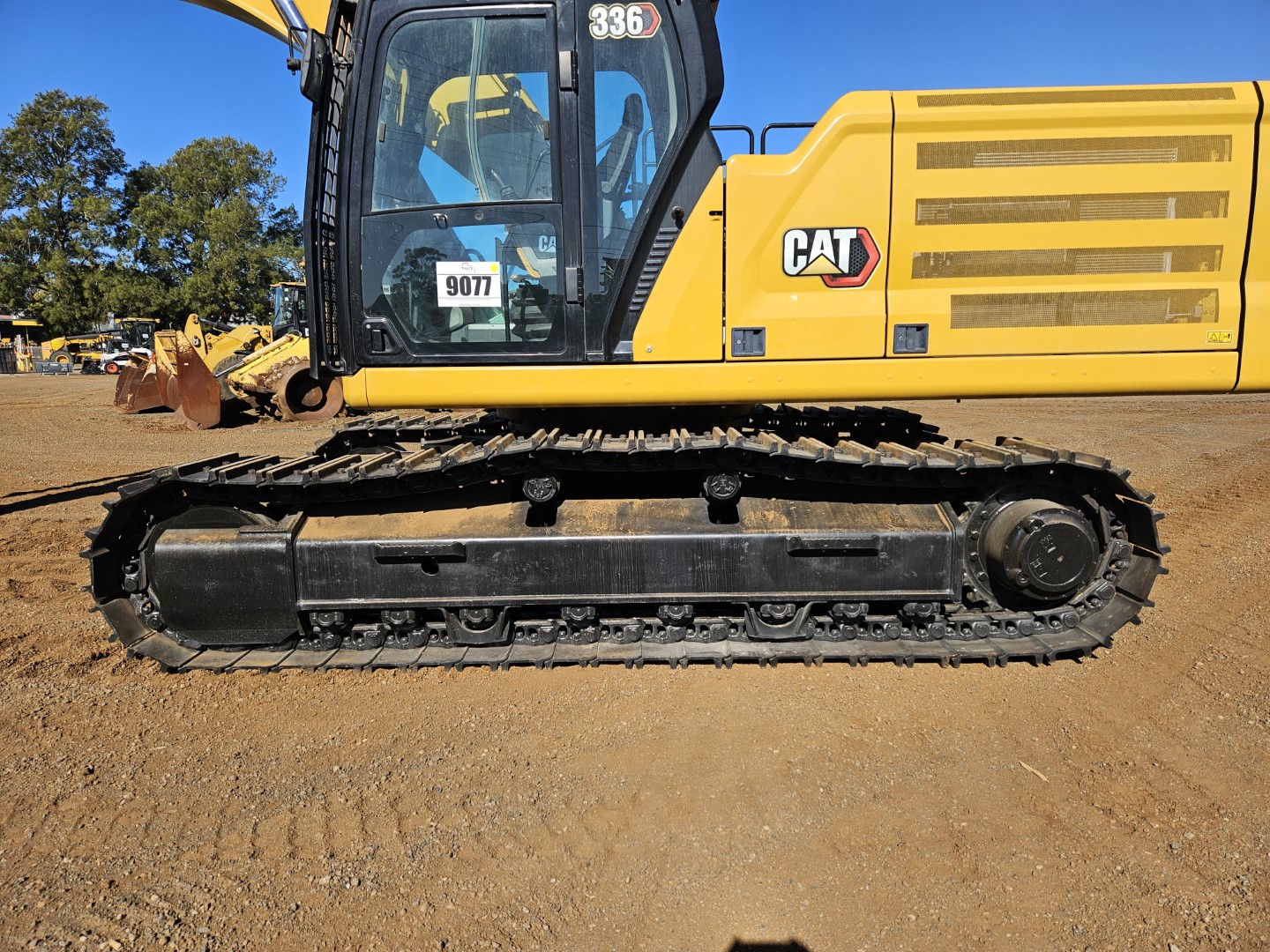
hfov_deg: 73.9
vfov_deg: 58.9
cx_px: 635
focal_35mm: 23
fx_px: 844
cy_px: 476
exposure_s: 1/2000
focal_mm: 5.4
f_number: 1.8
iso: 32
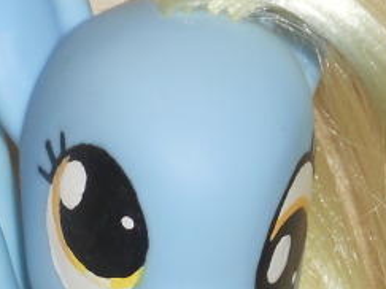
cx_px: 73
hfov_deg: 10.2
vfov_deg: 7.5
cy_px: 468
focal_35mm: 194
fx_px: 2162
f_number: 4.3
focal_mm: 8.2
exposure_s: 1/30
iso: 80
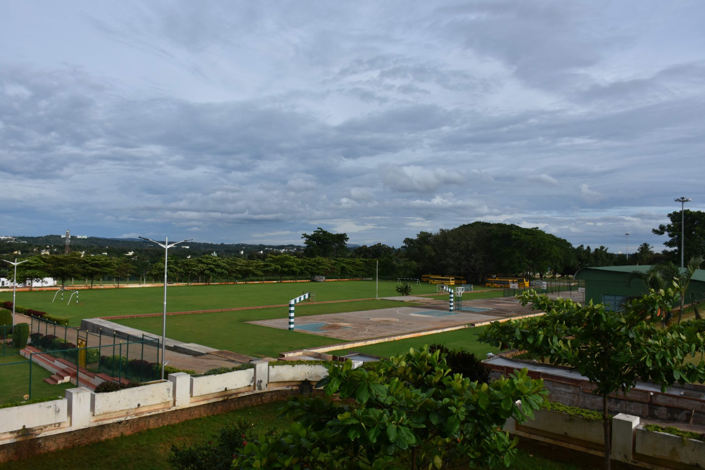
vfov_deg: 47.9
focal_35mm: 27
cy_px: 235
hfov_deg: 67.4
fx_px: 529
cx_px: 352
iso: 250
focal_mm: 18
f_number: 8
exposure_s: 1/500
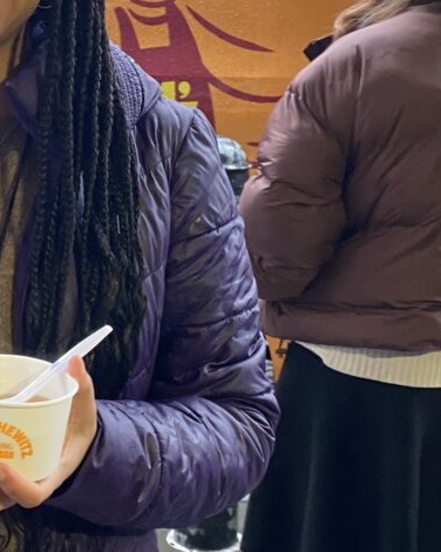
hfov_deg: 18.3
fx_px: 1354
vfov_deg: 22.9
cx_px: 63
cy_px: 186
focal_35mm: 83
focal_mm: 4.25
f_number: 1.8
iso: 100
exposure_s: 1/60
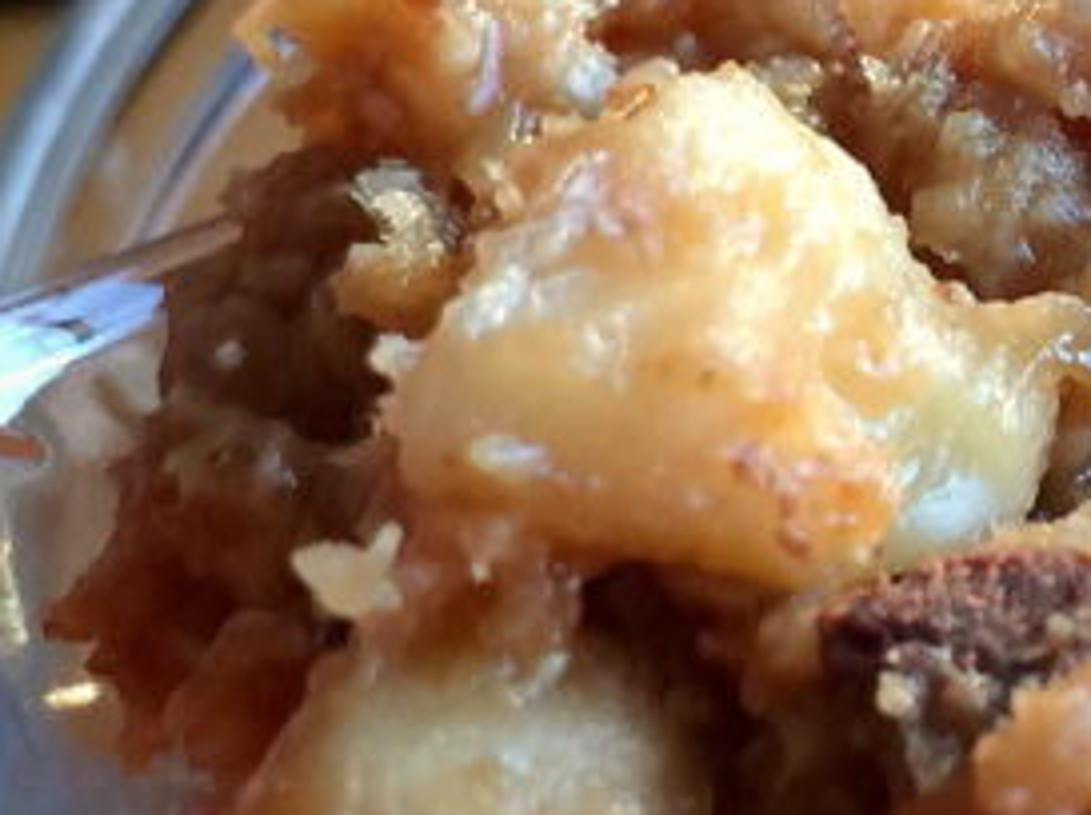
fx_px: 3683
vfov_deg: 12.6
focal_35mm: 117
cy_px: 294
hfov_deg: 16.4
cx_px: 1199
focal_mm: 4.15
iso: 40
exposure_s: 1/15
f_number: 2.2
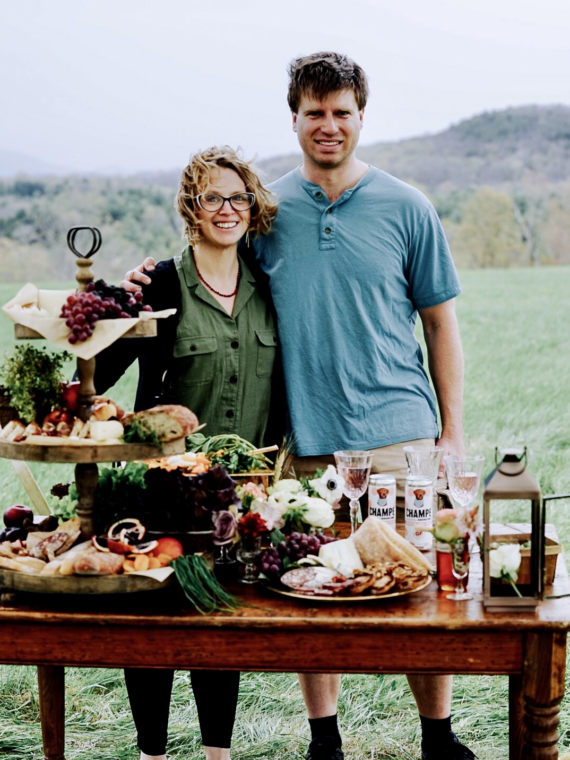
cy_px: 344
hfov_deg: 19.4
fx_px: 1669
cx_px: 286
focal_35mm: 76
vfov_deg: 25.6
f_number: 4.5
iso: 100
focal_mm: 70
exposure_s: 1/80
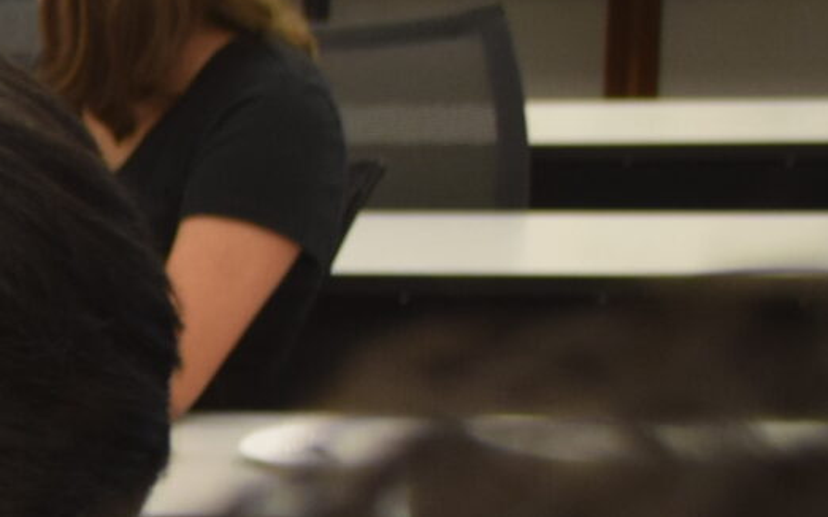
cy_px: 789
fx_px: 4399
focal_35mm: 195
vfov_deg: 6.6
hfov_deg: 9.6
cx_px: -1142
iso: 560
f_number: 4.2
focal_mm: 26
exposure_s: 1/30
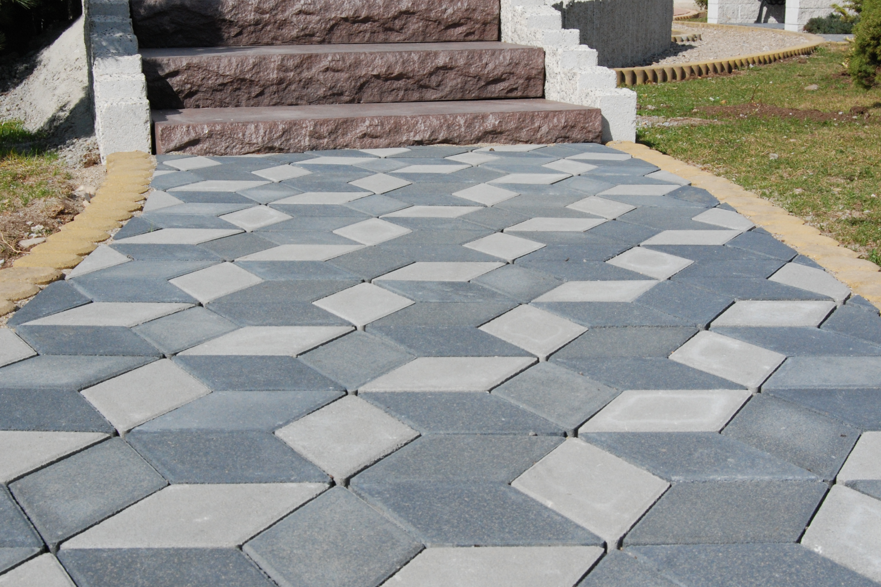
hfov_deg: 38.9
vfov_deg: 26.5
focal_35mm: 51
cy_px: 260
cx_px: 445
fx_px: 1248
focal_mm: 24
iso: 400
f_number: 13
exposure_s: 1/640
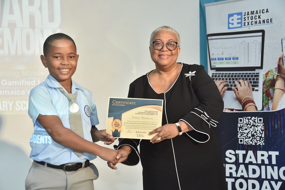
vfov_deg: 17.5
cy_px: 95
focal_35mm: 78
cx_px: 142
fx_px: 617
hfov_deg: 26.0
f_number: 7.1
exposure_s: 1/125
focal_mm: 52
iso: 1000
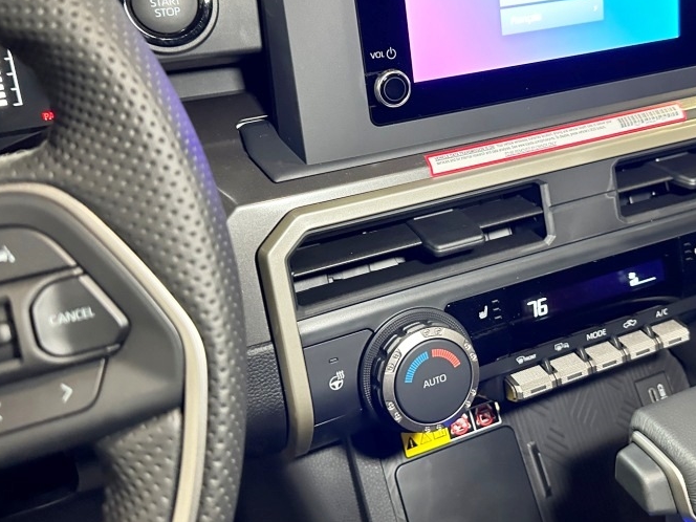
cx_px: 448
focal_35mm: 37
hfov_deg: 49.5
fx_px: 744
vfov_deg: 38.4
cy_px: 198
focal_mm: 6.86
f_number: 1.78
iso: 640
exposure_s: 1/40
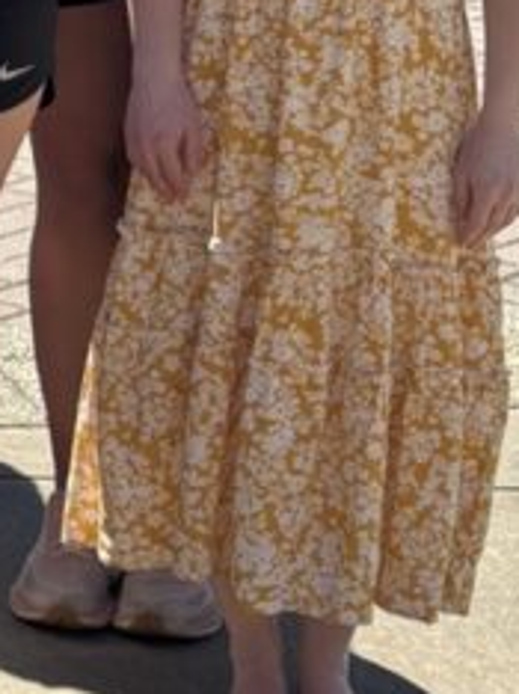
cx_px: -937
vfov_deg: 11.5
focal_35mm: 171
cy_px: 83
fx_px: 3425
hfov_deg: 7.7
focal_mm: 5.96
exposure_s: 1/1751
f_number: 1.6
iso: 50
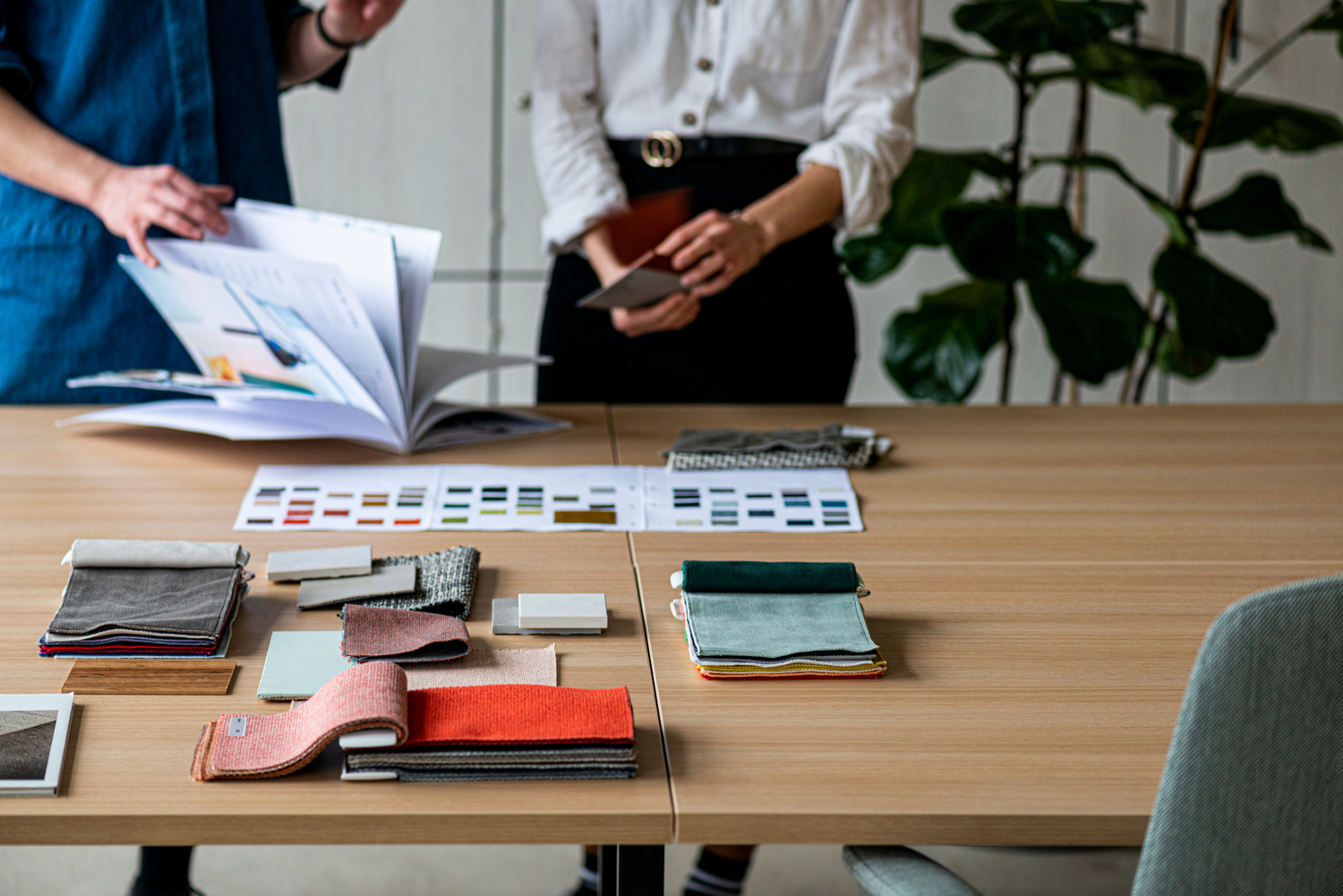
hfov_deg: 19.5
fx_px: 3918
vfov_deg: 13.0
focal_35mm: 105
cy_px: 448
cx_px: 672
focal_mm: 105
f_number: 4
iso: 400
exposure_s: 1/25
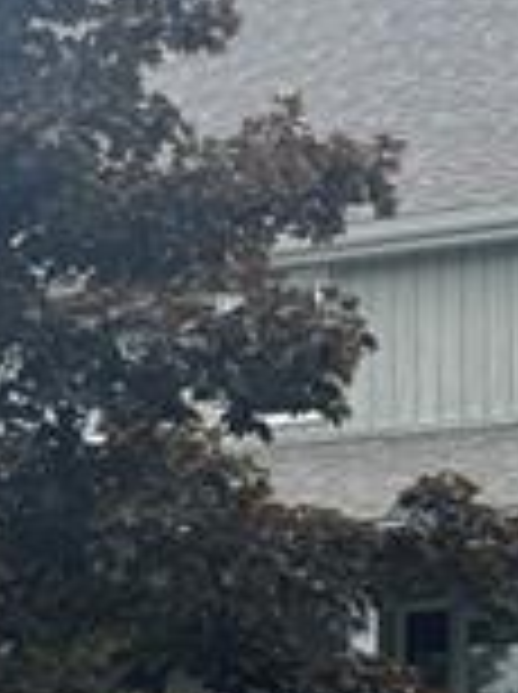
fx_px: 2401
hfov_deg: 11.4
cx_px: -410
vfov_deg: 15.2
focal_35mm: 120
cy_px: 1048
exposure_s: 1/900
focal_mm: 6.76
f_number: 1.78
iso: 80
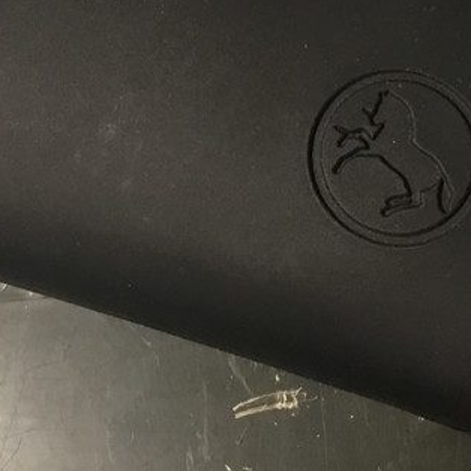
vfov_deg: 18.2
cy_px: -8
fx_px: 1432
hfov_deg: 18.5
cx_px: 377
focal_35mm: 93
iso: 80
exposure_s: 1/30
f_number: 2.4
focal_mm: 3.3
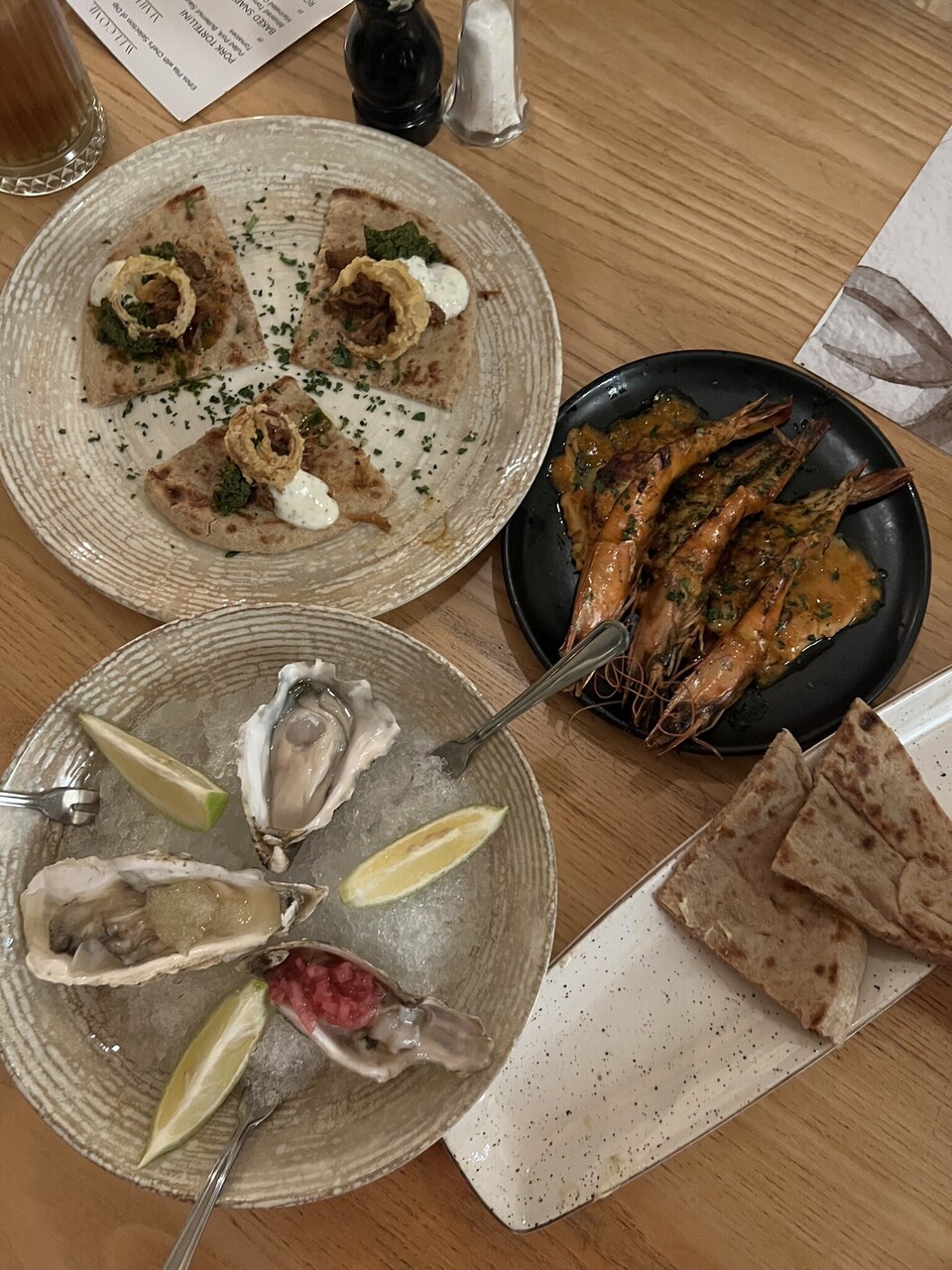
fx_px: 953
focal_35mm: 26
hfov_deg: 53.1
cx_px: 476
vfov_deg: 67.3
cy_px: 635
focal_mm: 5.7
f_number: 1.5
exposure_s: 1/29
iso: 800
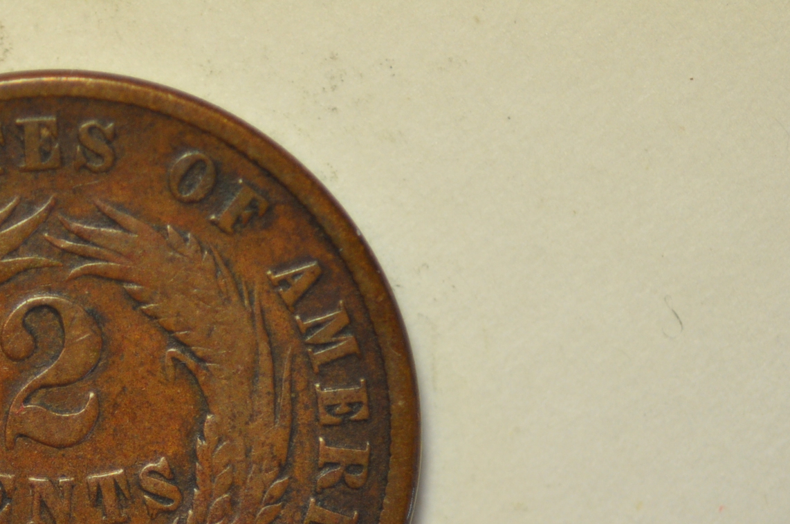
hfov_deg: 12.1
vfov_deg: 8.1
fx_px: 3703
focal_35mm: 169
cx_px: 66
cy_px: 453
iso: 720
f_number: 4
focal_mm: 60
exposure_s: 1/250
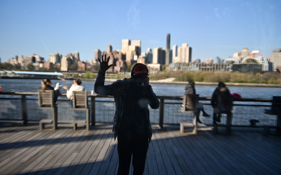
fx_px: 314
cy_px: 90
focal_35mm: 41
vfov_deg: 31.2
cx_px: 141
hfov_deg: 48.2
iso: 400
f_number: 2.2
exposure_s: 1/1600
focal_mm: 40
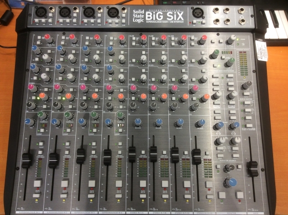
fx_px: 266
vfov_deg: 44.0
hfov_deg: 56.9
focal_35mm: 32
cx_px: 144
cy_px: 108
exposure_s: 1/24
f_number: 2.4
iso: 50
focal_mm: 3.3
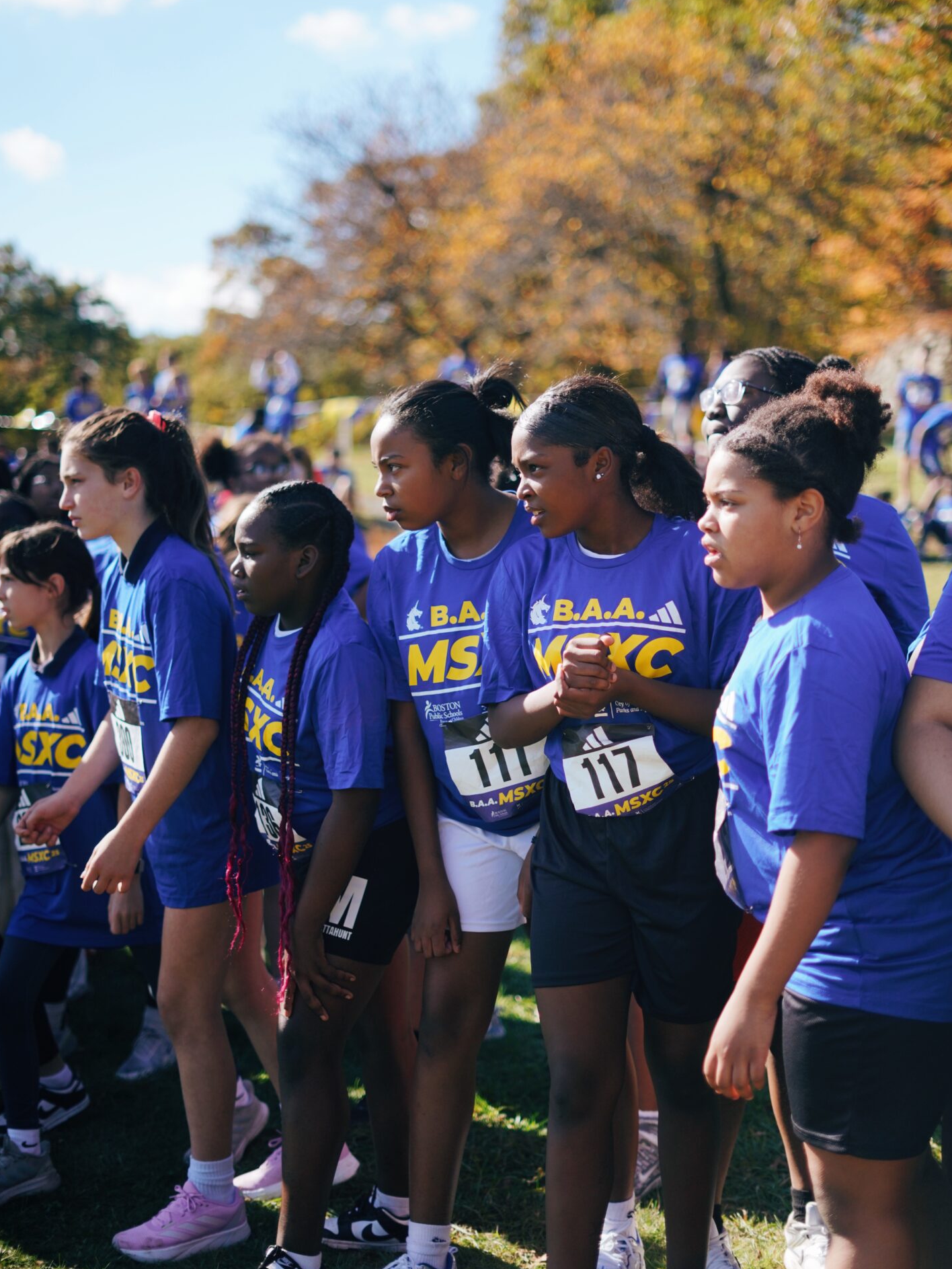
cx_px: 470
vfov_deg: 34.9
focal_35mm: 55
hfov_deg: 26.6
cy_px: 631
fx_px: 2016
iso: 250
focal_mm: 50
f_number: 1.8
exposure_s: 1/8000
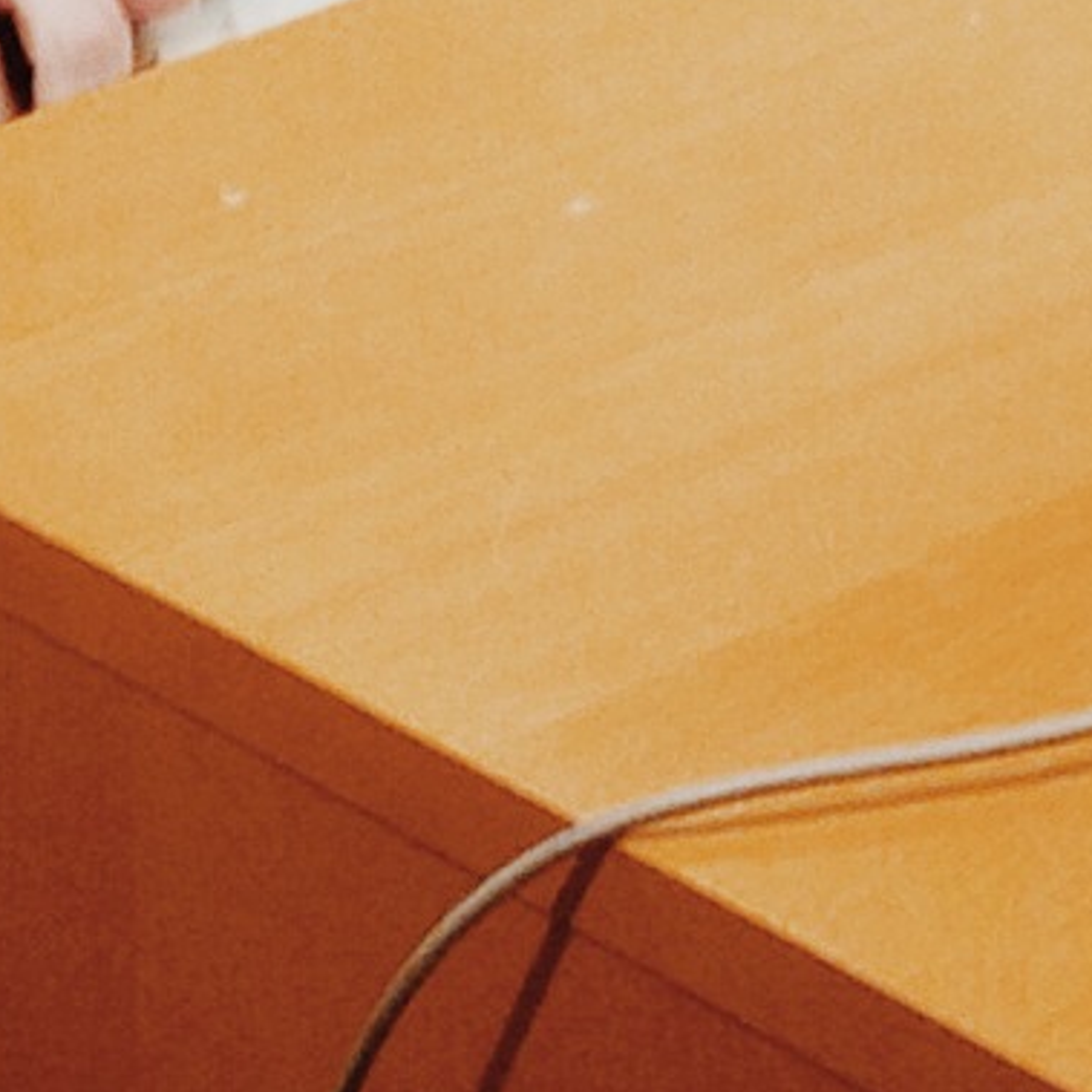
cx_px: -133
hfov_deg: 6.9
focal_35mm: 251
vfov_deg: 6.7
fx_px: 8958
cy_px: -1230
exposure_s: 1/20
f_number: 2.4
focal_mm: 4.12
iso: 64
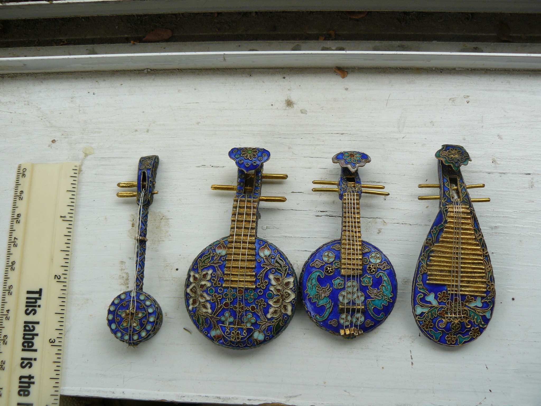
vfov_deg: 39.7
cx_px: 270
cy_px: 203
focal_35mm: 36
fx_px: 563
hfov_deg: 51.4
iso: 100
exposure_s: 1/125
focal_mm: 6
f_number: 3.6
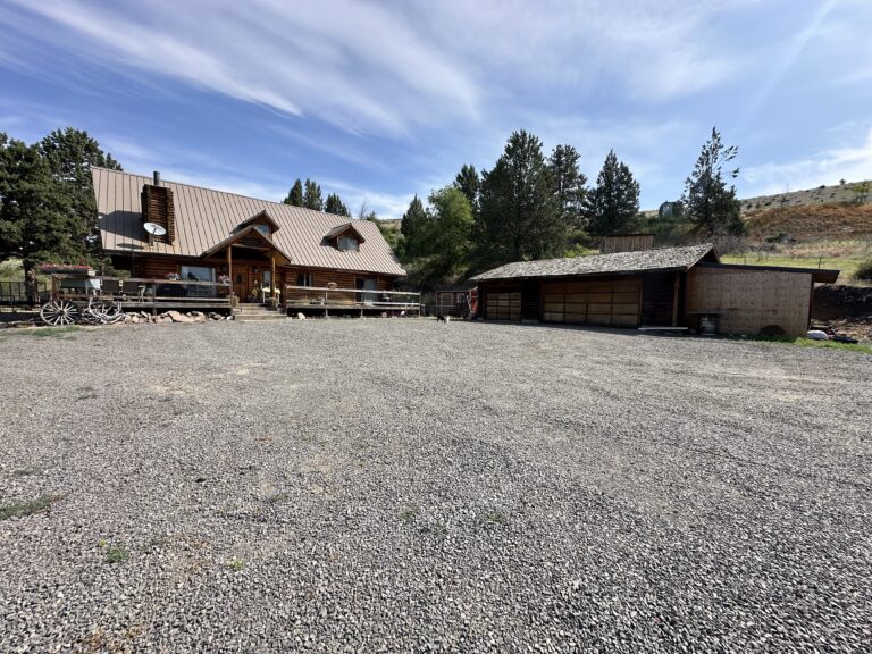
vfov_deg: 85.7
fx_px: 353
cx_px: 436
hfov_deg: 102.1
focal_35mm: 14
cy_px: 327
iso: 40
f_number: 2.2
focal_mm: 2.22
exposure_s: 1/1435
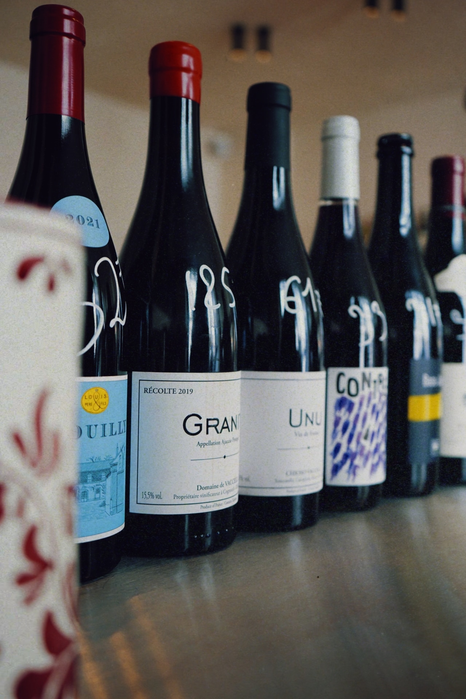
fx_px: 680
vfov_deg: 54.4
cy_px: 350
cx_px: 233
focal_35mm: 35
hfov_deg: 37.9
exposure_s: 1/160
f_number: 4
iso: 1000
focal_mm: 35
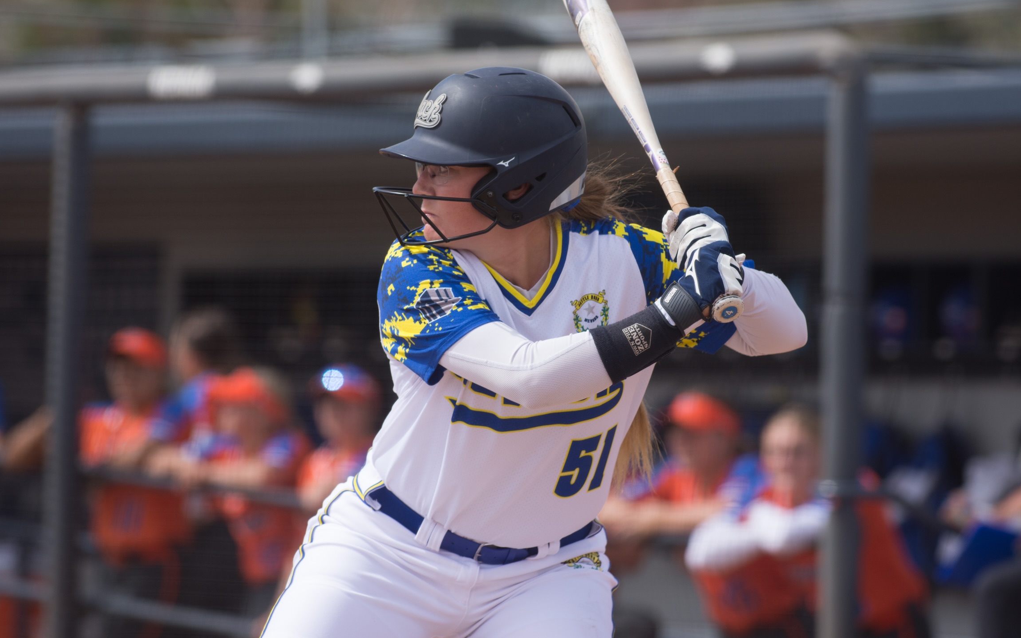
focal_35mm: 215
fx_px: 5982
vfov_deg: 6.1
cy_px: 305
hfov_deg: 9.8
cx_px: 512
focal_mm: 140
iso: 200
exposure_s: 1/1600
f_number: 2.8
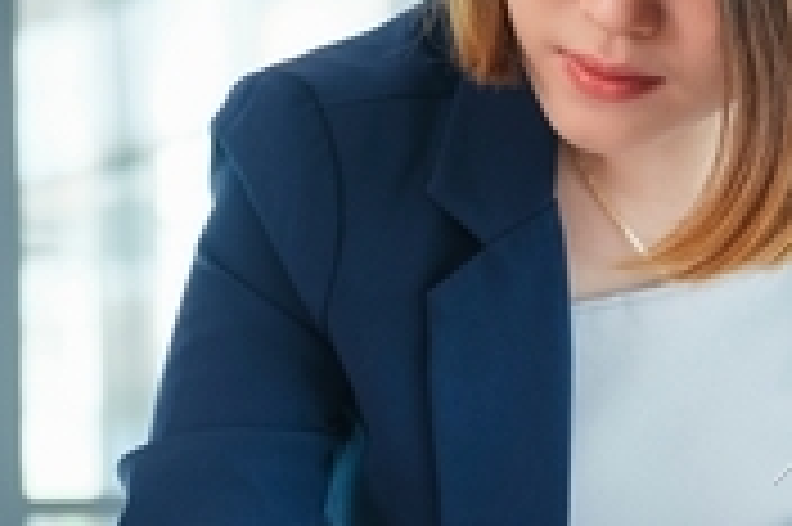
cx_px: 364
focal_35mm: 178
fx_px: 3912
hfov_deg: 11.6
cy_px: 402
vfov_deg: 7.7
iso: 250
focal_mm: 35
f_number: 2
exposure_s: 1/125
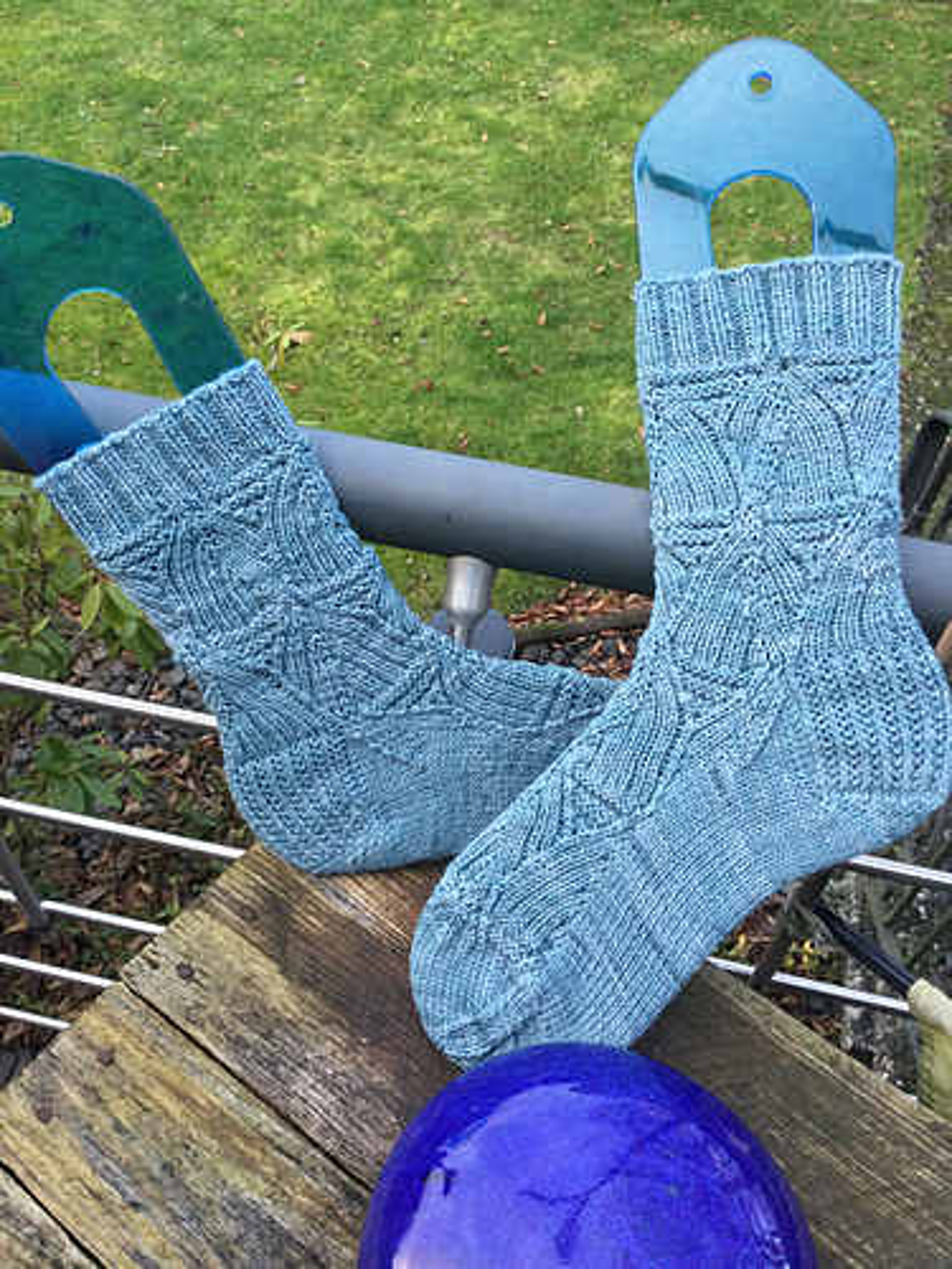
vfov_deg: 58.4
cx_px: 476
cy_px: 634
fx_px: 1137
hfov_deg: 45.4
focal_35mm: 31
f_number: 2.4
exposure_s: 1/33
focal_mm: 3.3
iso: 50
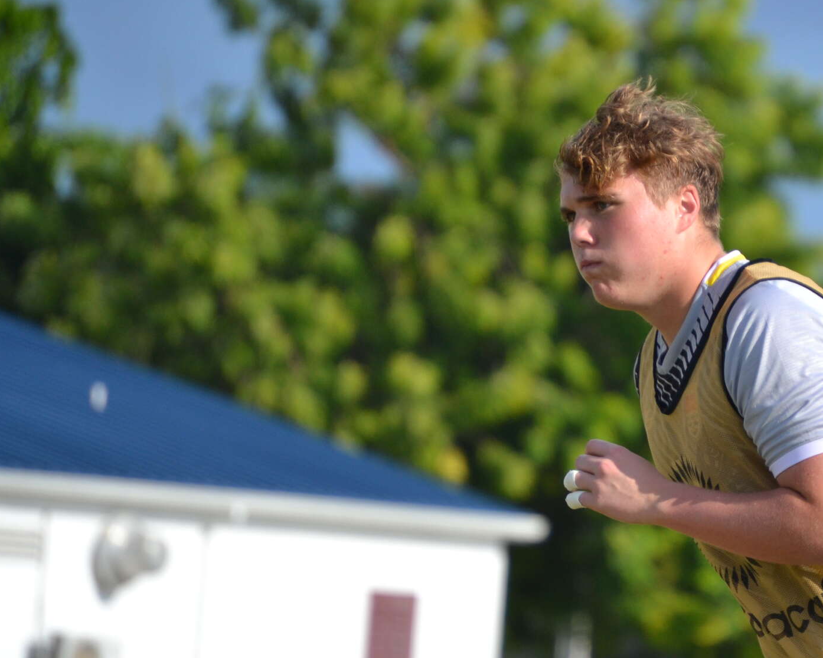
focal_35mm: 517
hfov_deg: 3.7
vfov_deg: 3.0
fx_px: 12592
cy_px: 445
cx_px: 743
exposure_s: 1/1600
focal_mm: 200
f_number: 6.3
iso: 400
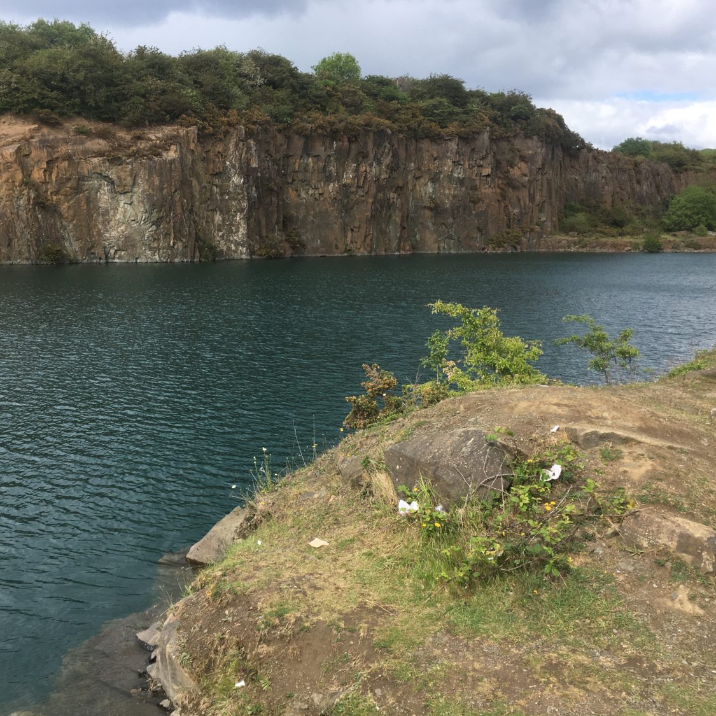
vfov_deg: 47.2
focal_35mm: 35
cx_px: 285
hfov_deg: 46.9
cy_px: 362
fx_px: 819
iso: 25
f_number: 2.2
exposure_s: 1/845
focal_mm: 4.15
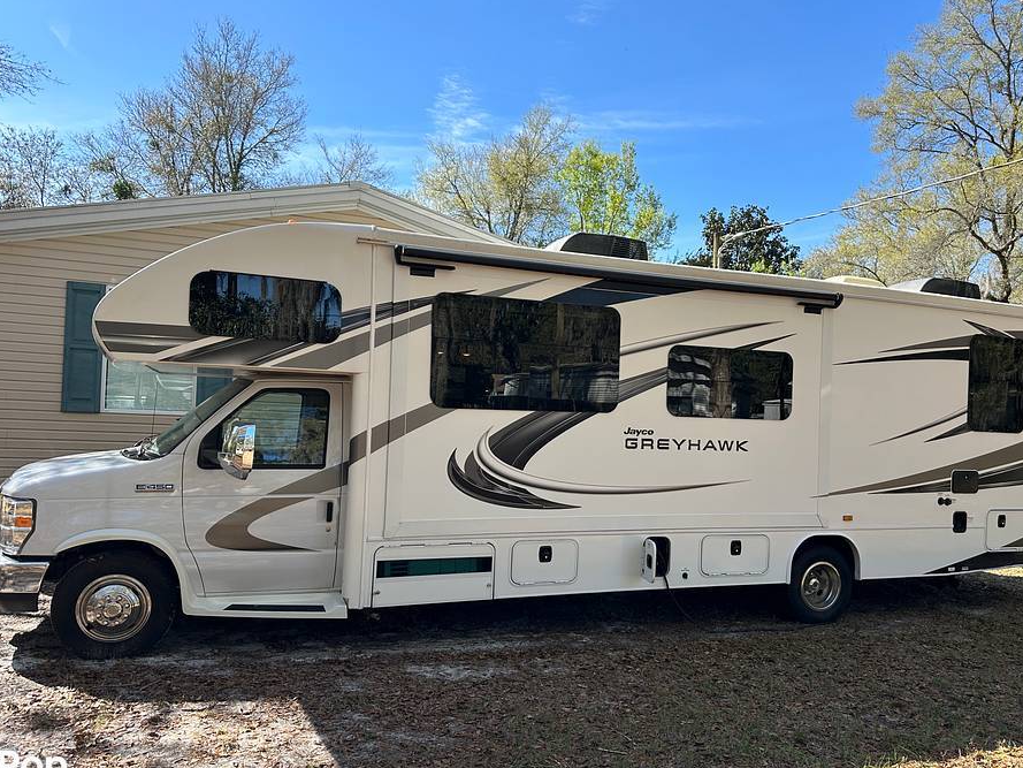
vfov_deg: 51.3
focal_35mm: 27
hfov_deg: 65.2
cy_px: 409
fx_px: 798
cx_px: 551
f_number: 1.78
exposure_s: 1/1541
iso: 80
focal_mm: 6.86
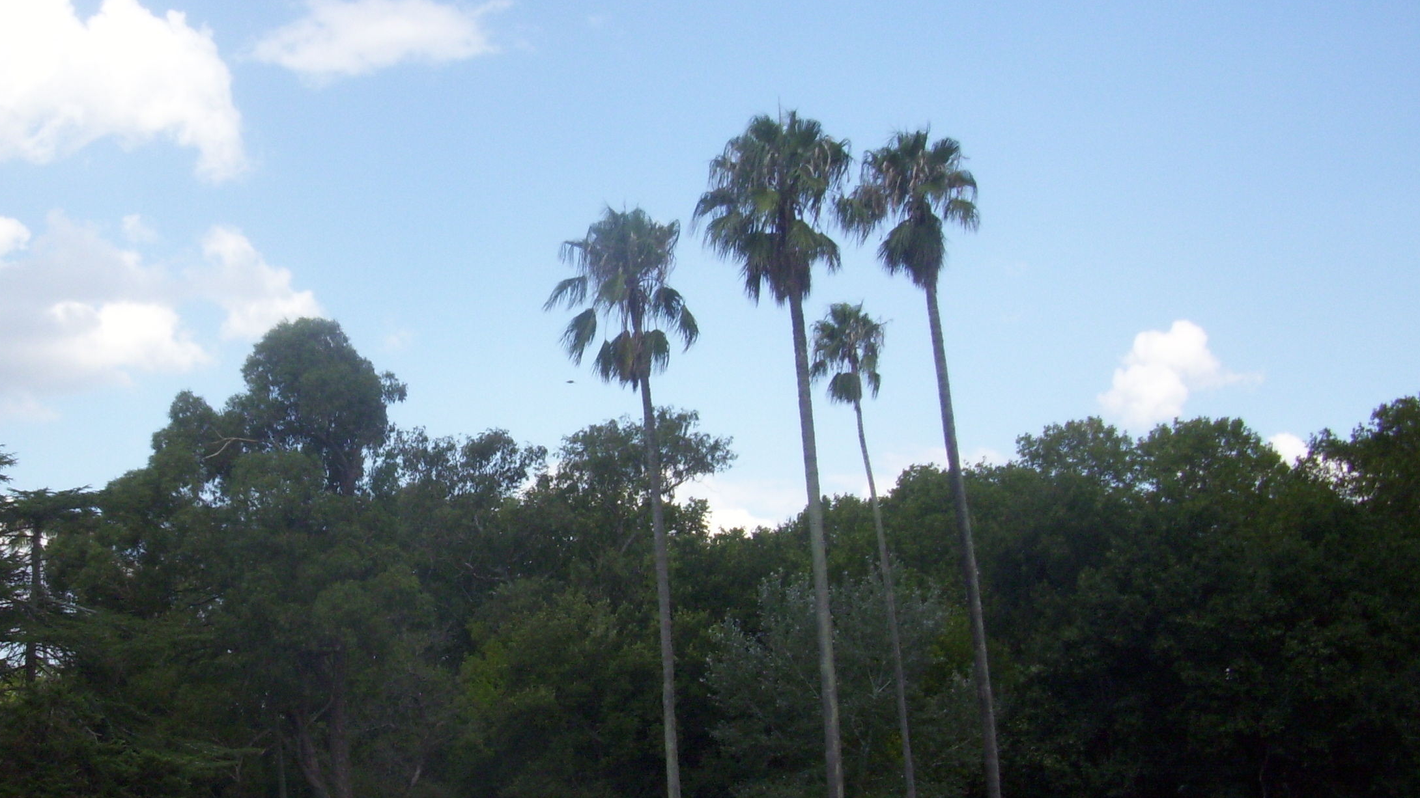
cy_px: 463
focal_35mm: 56
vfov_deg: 21.4
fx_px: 2108
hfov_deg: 36.5
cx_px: 386
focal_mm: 5.7
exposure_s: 1/250
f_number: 5.6
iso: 80
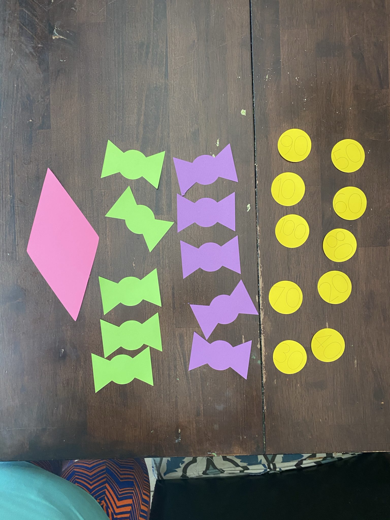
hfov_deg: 53.1
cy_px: 260
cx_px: 195
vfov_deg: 67.3
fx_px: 391
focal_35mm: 26
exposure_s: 1/60
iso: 250
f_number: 1.8
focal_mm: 4.25
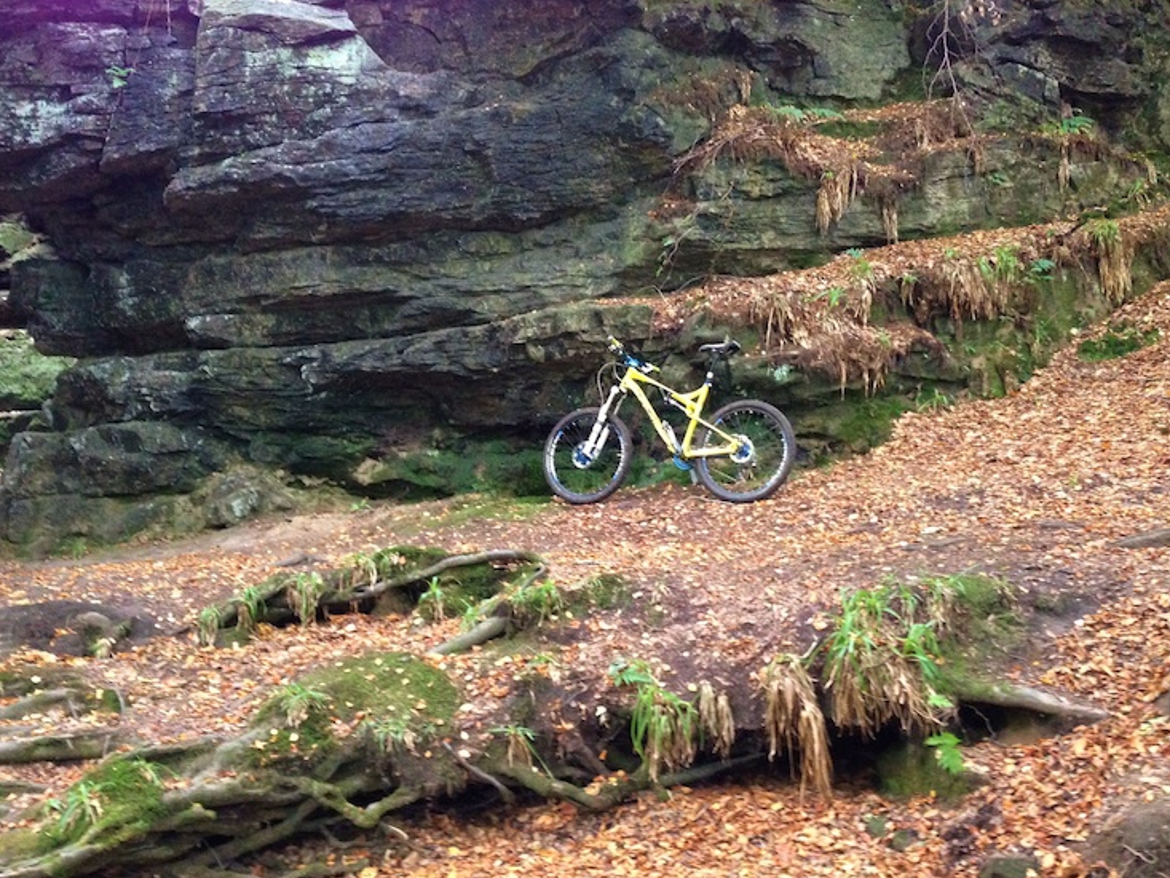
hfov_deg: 51.3
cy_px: 465
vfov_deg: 39.7
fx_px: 1217
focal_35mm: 36
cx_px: 546
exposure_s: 1/15
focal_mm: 4.12
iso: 400
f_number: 2.4
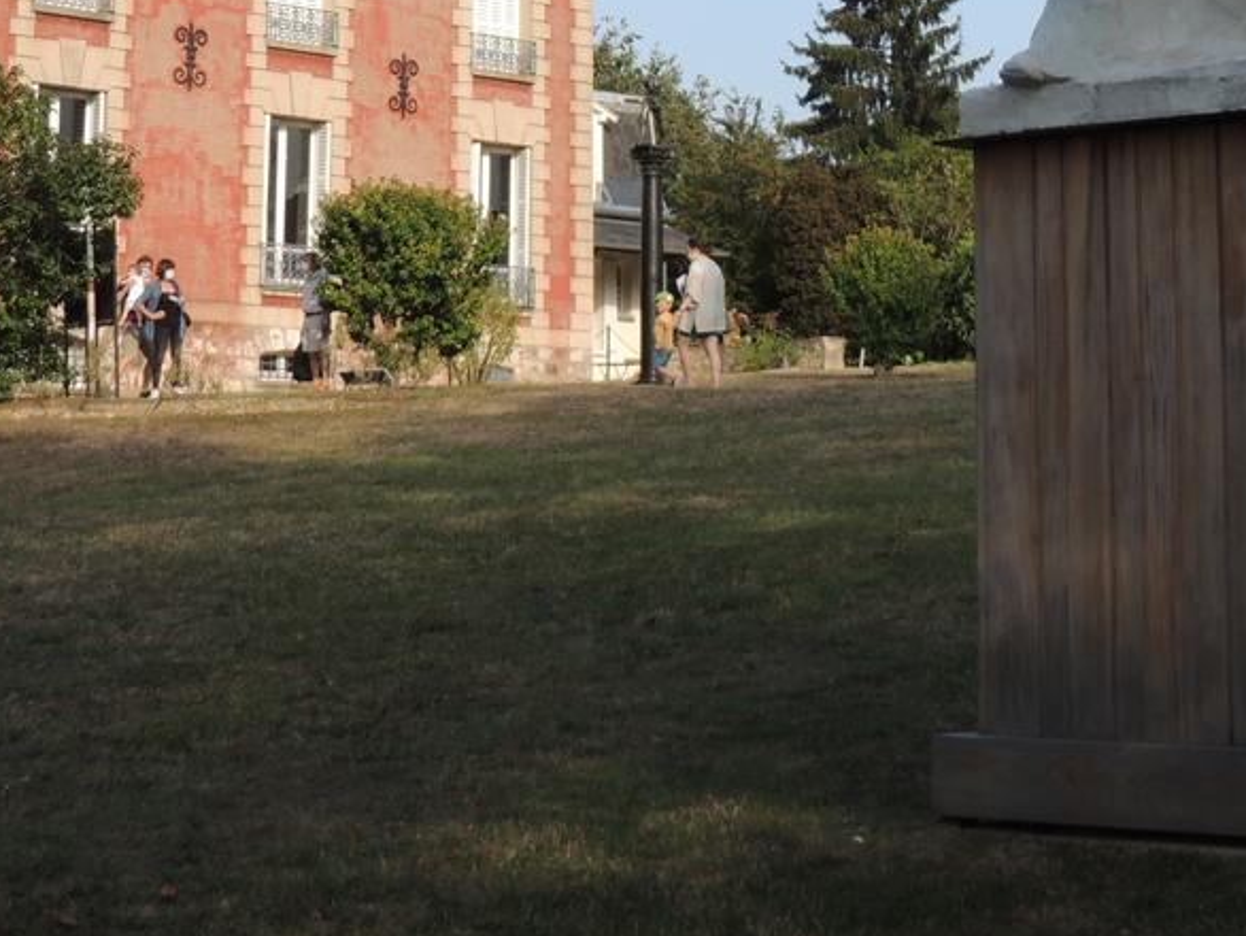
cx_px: 570
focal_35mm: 88
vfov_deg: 16.5
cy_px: 11
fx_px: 3169
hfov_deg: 22.2
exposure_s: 1/800
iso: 100
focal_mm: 7.6
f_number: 3.4
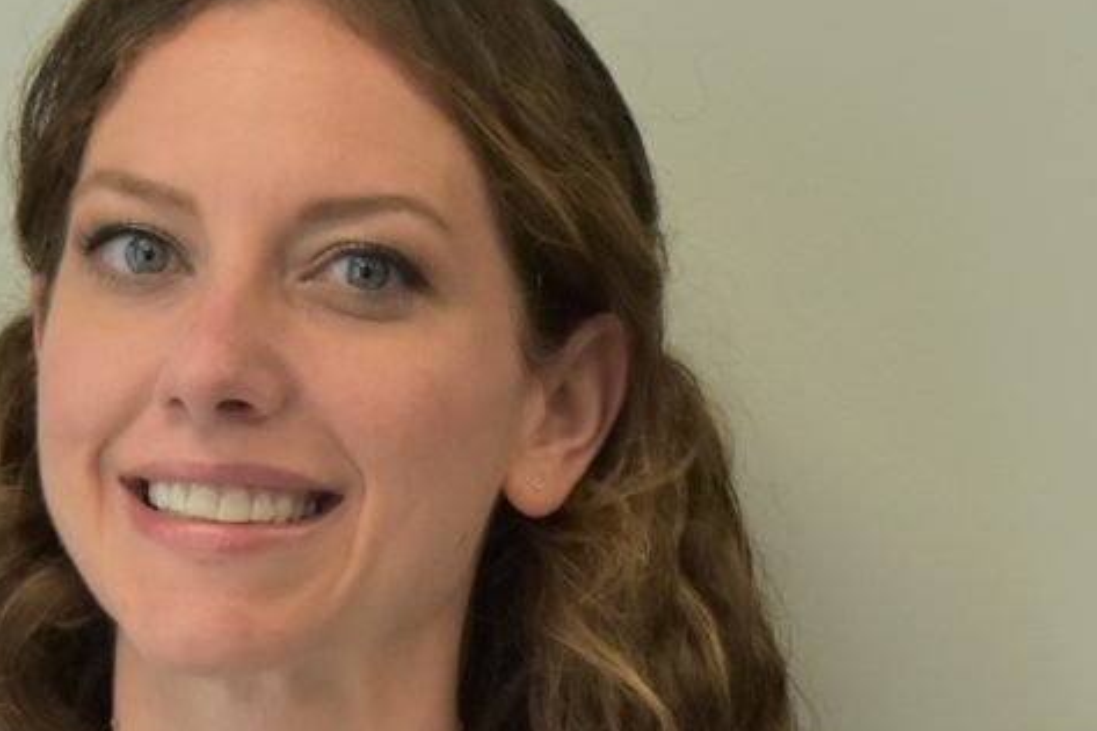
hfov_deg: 9.8
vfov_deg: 6.5
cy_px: 717
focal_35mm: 209
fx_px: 6374
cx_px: 341
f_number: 5.6
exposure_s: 1/250
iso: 720
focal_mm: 55
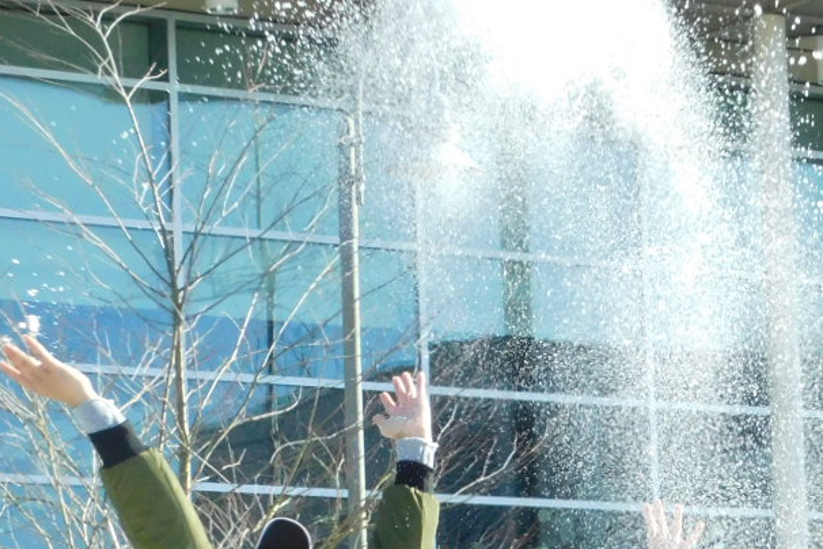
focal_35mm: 195
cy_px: 739
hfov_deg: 10.4
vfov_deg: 7.0
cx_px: 1019
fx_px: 4458
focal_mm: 12.6
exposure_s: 1/800
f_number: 4.3
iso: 400
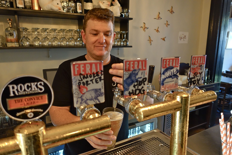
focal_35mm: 24
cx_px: 116
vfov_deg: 53.1
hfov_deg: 73.7
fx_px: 155
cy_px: 78
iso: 800
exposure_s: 1/15
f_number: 1.8
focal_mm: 8.8
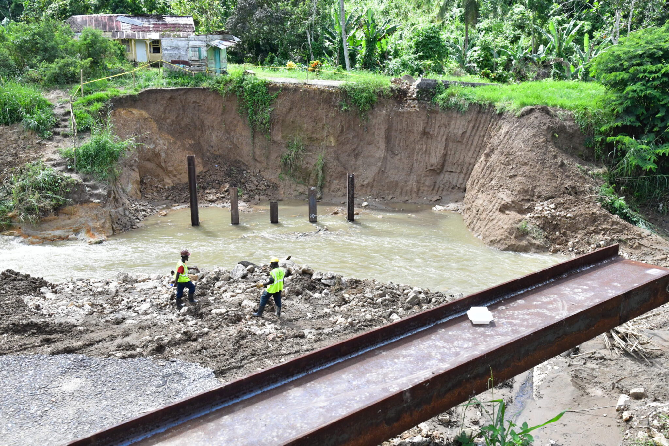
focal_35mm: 34
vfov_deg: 38.9
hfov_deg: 55.8
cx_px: 334
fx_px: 632
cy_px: 223
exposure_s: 1/1250
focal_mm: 34
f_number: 9
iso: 3200
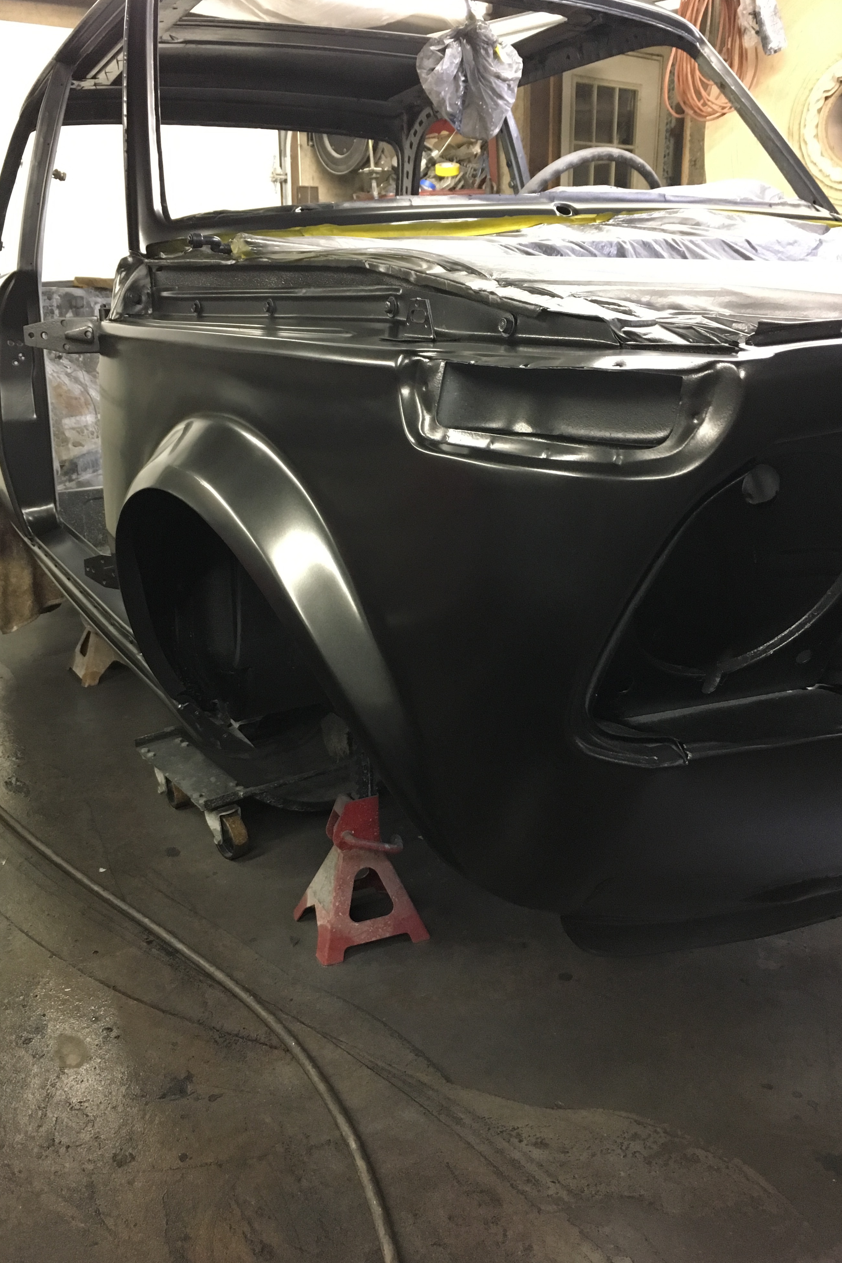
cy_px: 627
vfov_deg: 60.3
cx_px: 411
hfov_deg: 42.3
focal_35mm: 31
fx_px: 1088
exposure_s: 1/20
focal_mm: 4.15
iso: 200
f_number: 2.2
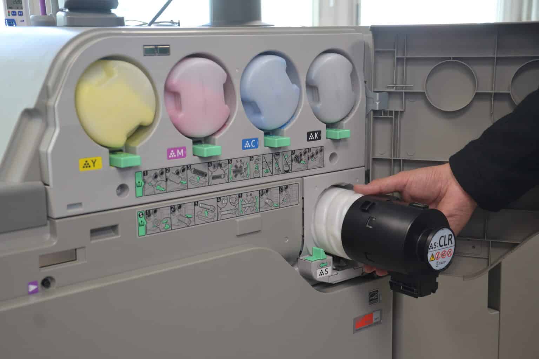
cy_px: 180
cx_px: 270
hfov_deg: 38.9
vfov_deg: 26.5
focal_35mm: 51
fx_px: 764
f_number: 4.2
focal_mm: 34
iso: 400
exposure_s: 1/40
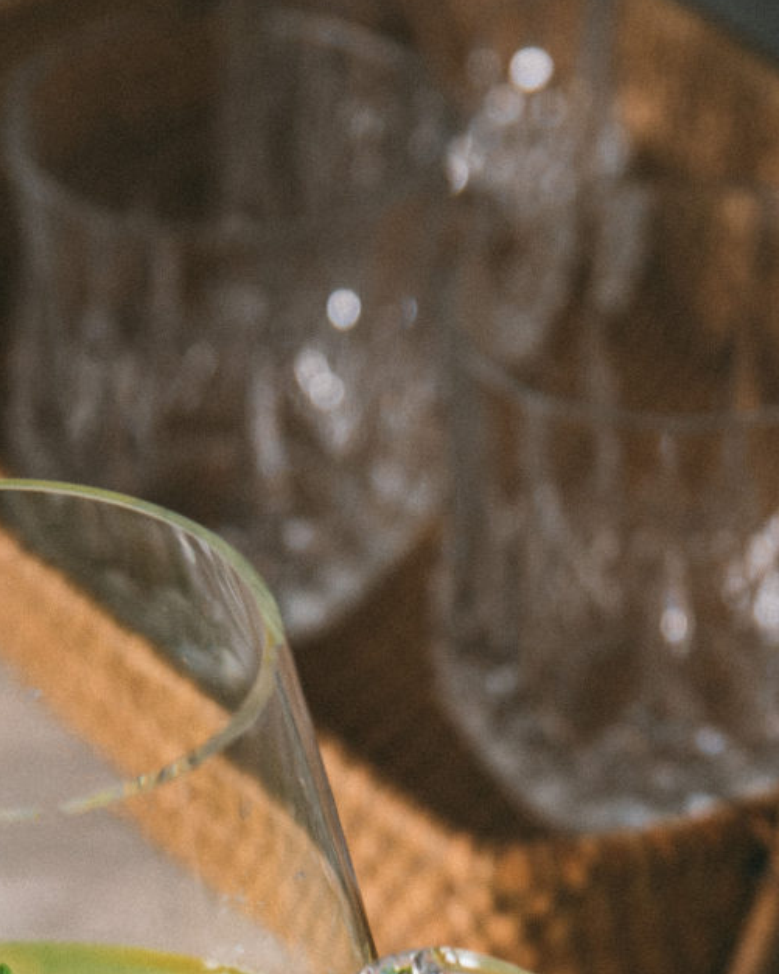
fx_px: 5134
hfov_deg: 8.7
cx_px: 175
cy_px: 1448
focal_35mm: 178
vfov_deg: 10.5
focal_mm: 58
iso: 100
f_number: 3.5
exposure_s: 1/20
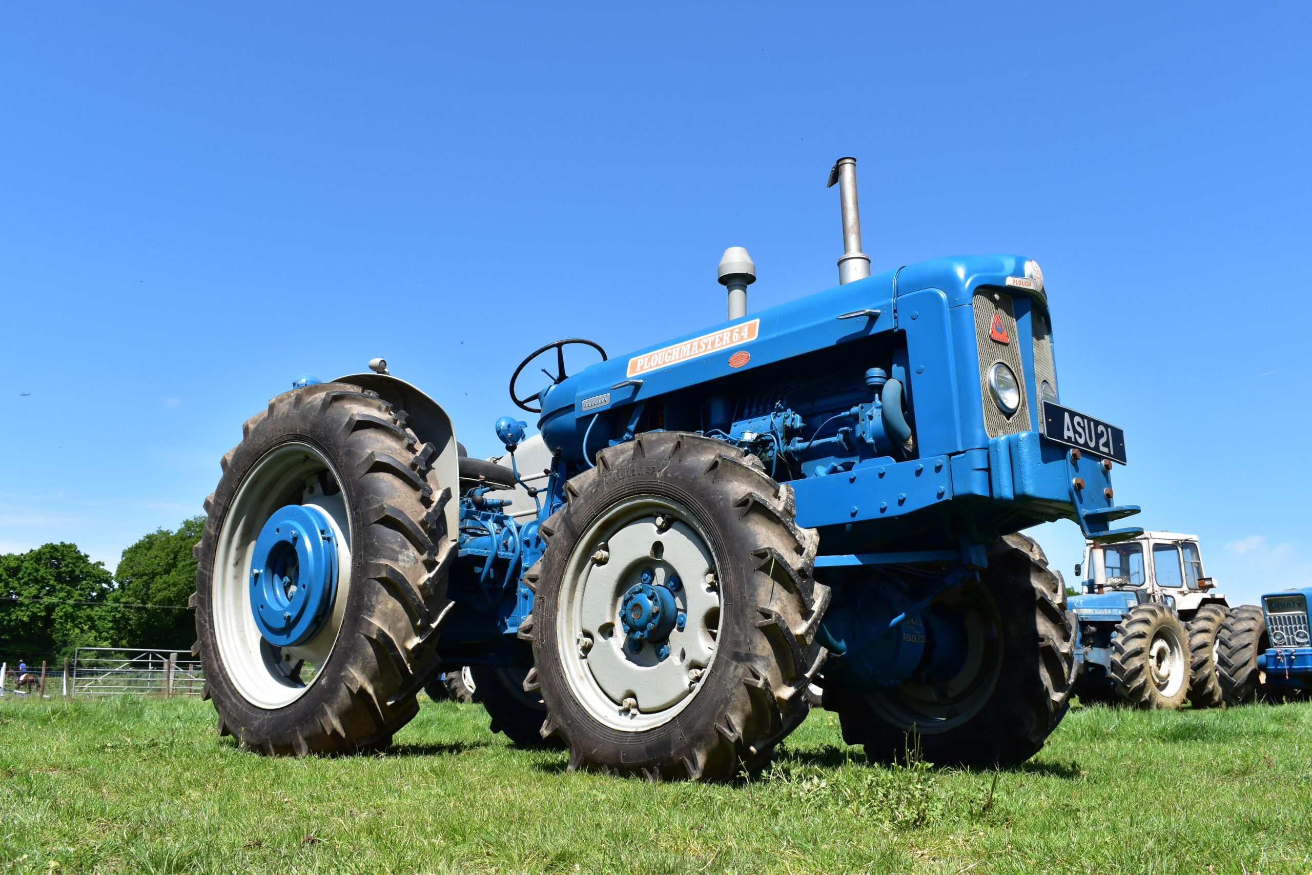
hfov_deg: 57.2
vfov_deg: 40.0
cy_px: 438
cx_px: 656
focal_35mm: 33
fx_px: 1203
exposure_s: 1/400
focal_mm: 22
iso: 400
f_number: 11
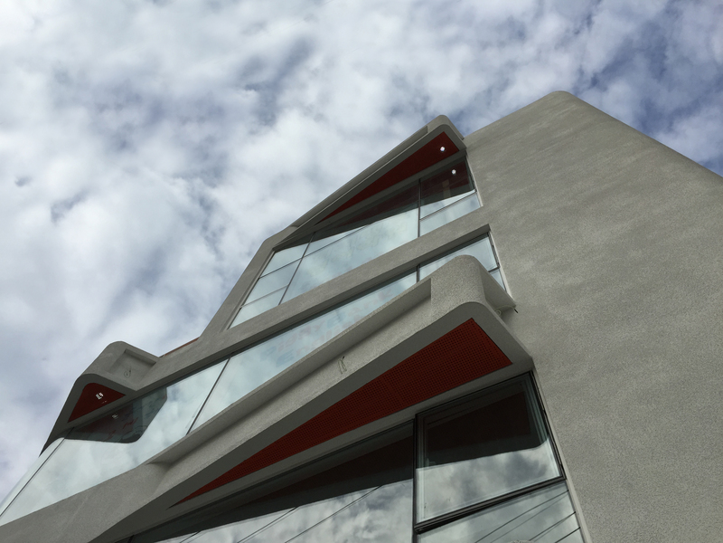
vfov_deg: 48.2
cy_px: 272
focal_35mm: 29
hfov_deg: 61.7
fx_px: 606
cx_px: 362
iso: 32
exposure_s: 1/2825
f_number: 2.2
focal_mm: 4.15
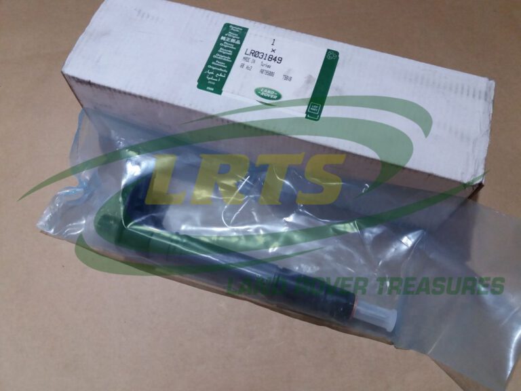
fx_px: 421
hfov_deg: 63.4
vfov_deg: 49.7
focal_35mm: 28
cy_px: 196
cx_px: 260
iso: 160
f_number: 1.9
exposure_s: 1/33
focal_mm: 3.7
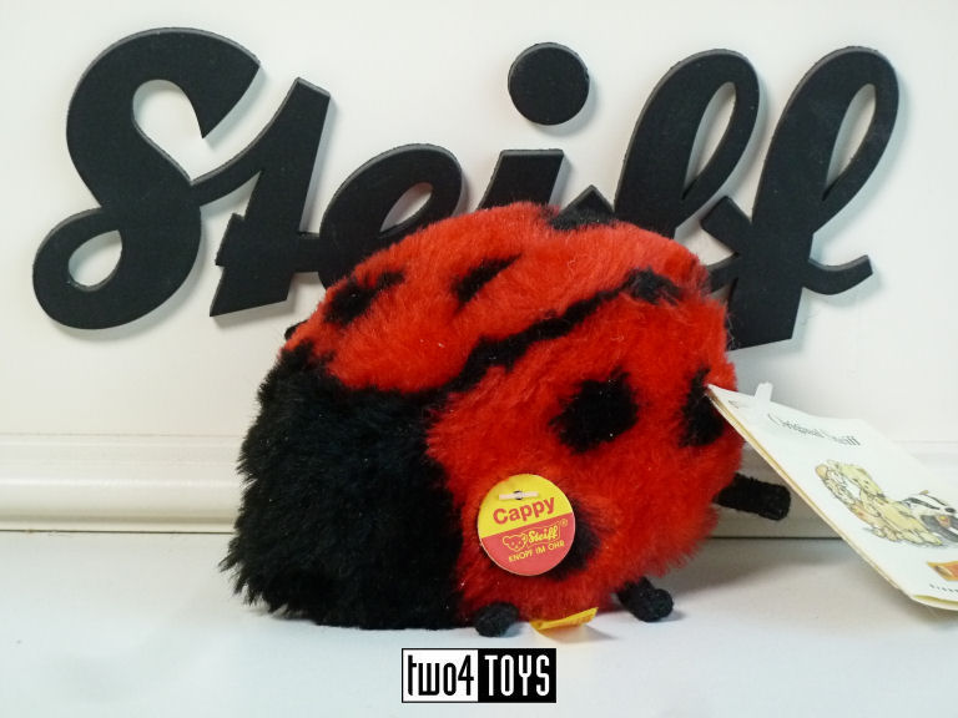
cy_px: 359
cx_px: 479
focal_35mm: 242
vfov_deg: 6.1
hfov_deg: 8.2
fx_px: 6697
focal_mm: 39.7
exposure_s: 1/50
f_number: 4.7
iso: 400
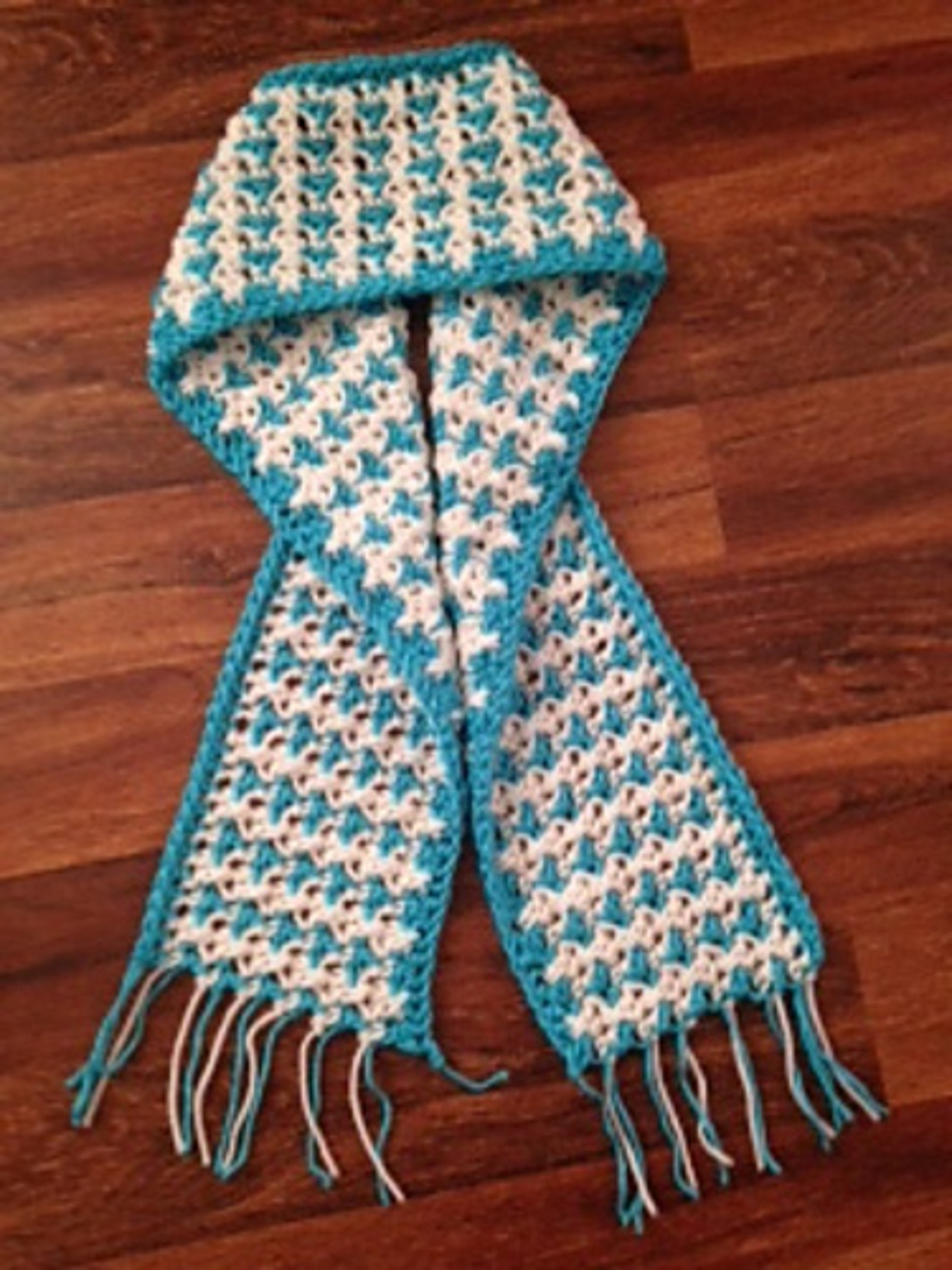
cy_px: 635
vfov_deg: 55.4
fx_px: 1210
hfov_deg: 42.9
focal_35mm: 33
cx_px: 476
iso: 200
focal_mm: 4.12
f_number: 2.4
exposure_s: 1/20
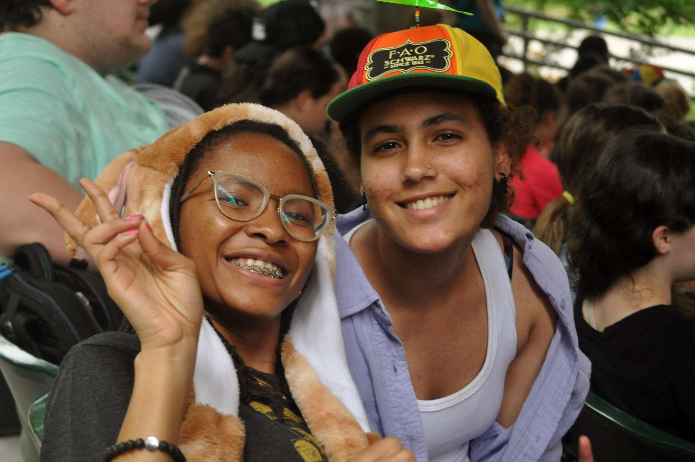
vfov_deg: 16.5
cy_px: 231
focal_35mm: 82
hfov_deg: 24.6
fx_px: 1591
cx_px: 348
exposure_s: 1/125
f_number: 5.6
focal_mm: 55
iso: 800
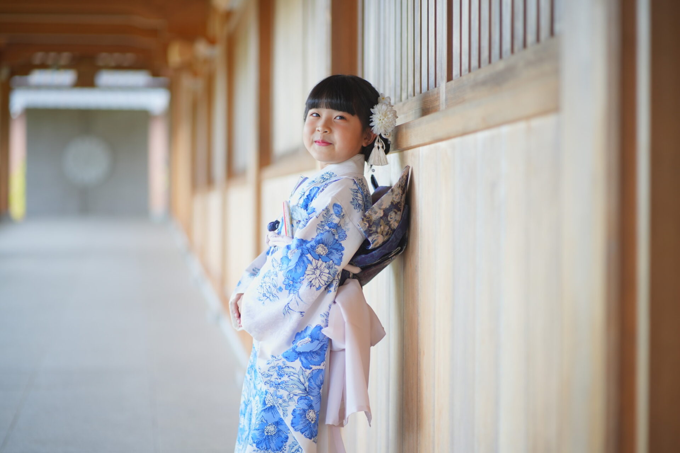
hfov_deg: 23.9
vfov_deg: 16.1
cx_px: 340
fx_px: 1605
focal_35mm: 85
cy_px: 226
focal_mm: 85
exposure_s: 1/125
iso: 200
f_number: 1.8
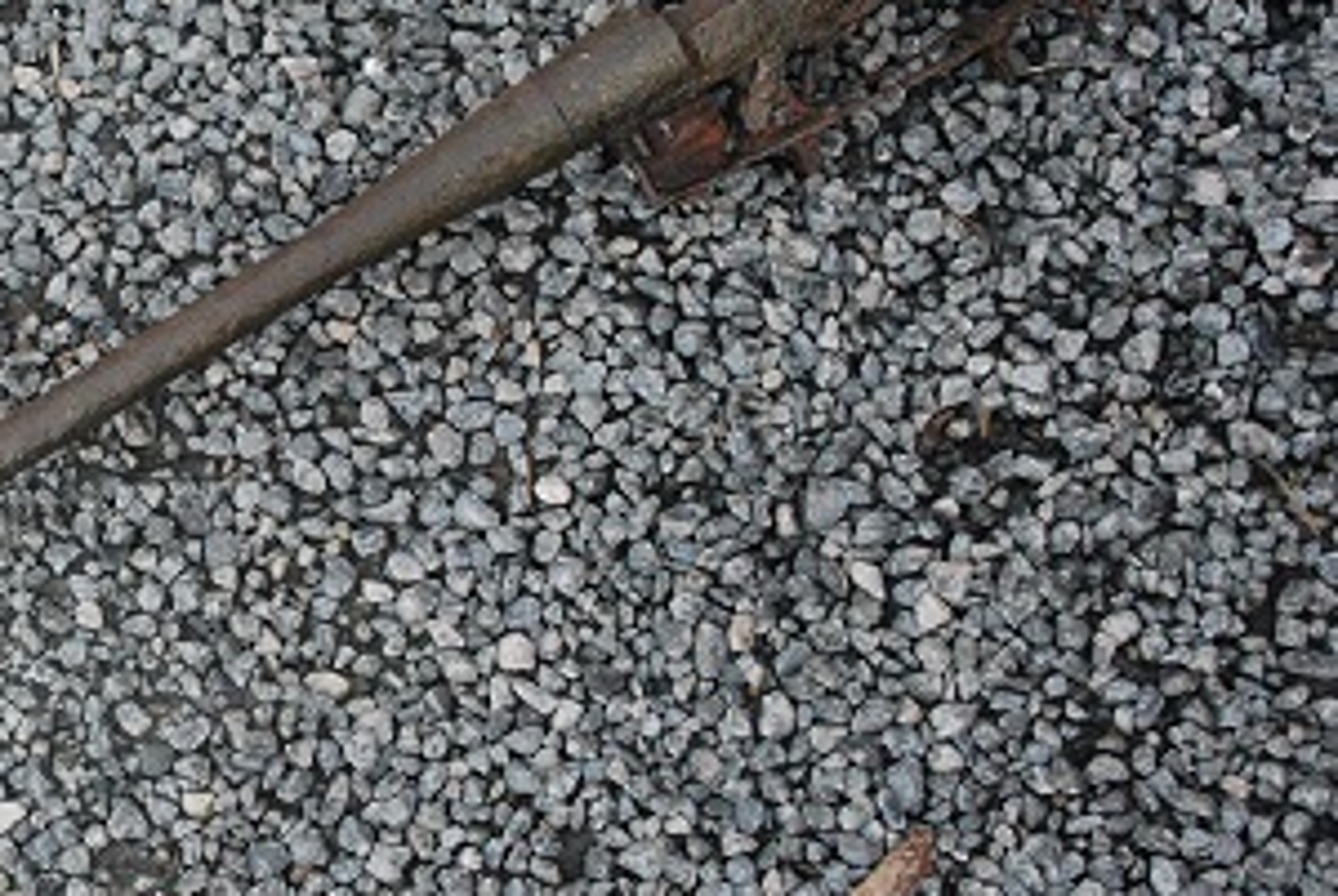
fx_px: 2457
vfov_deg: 20.7
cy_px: 475
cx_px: 36
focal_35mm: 66
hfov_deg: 28.8
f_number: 5
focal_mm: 22
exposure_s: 1/640
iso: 1600
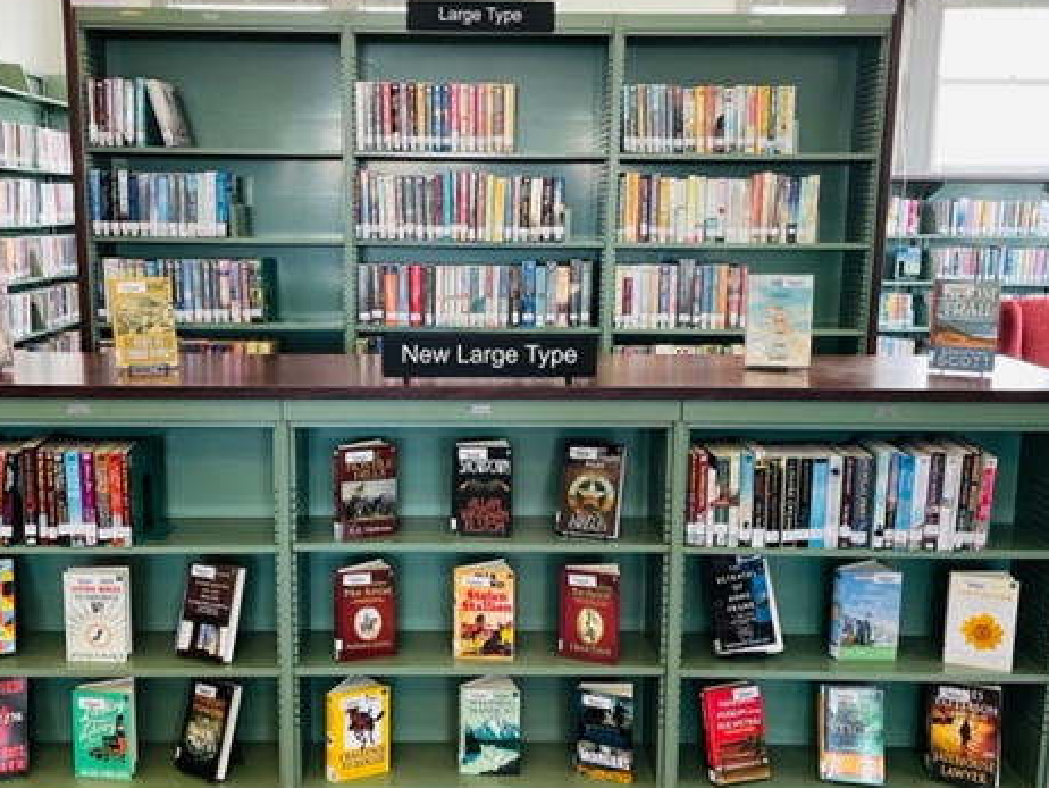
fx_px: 1092
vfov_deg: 39.7
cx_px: 456
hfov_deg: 51.2
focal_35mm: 36
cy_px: 402
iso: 125
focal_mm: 4.2
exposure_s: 1/60
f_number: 1.6
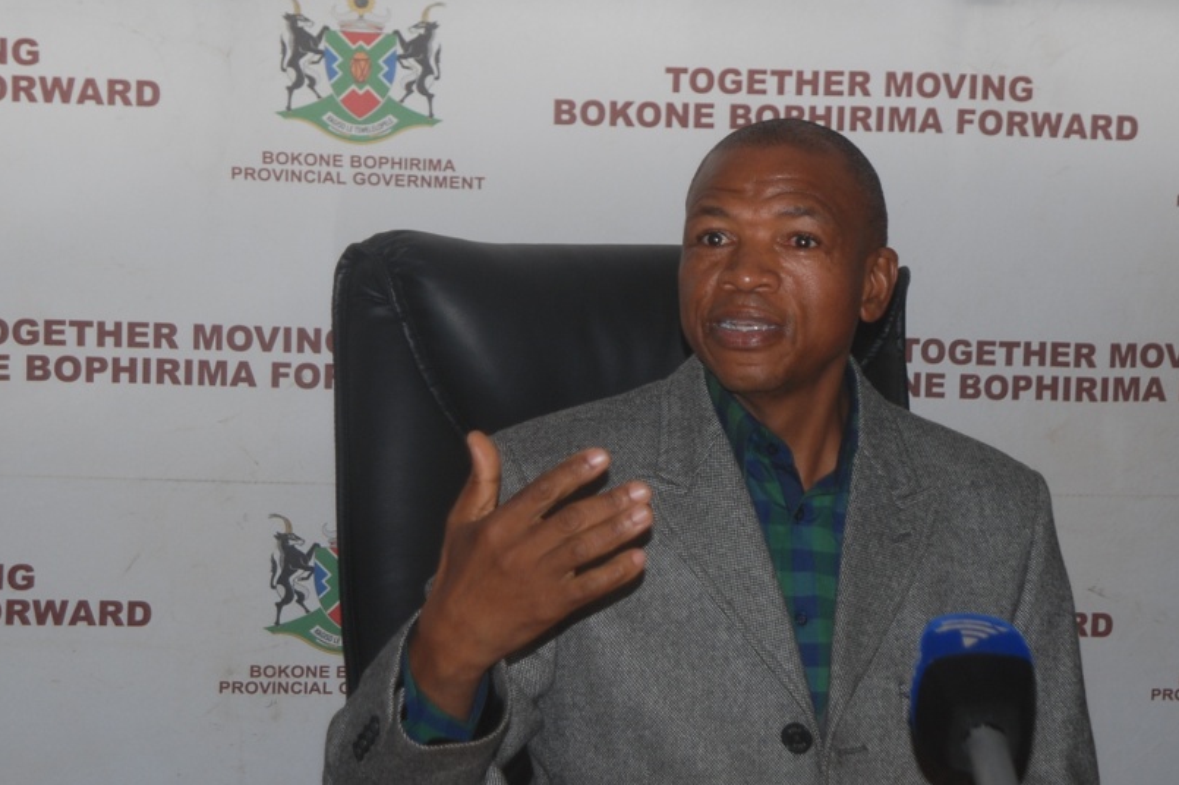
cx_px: 643
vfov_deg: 12.8
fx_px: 3503
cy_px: 449
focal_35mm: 107
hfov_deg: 19.1
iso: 200
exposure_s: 1/60
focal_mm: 56
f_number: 5
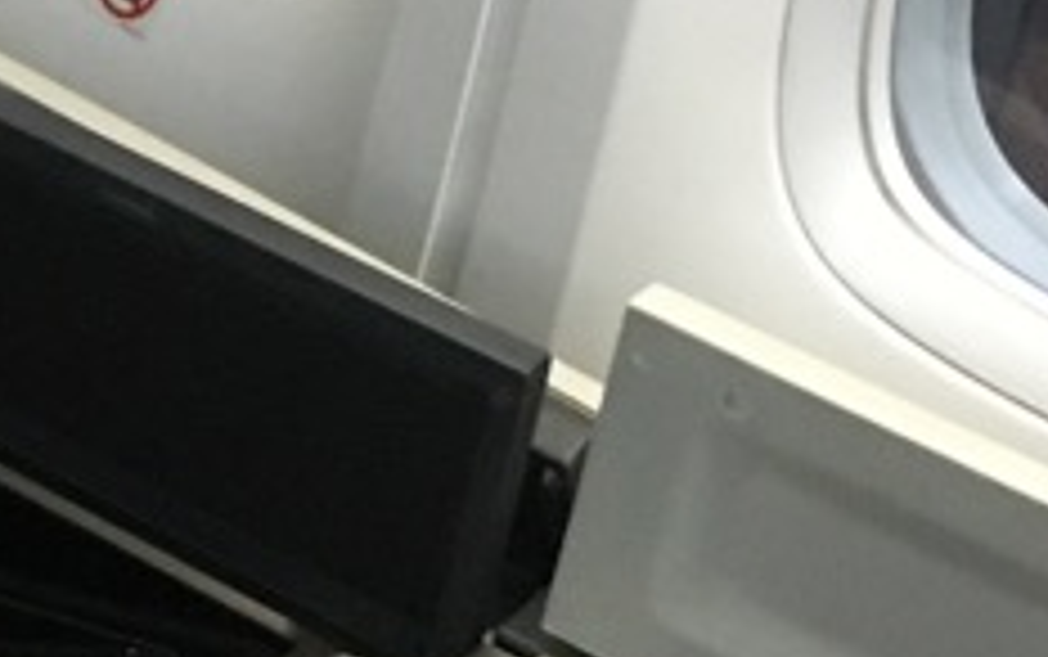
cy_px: 472
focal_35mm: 135
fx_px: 3859
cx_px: -171
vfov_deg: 9.7
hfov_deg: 15.0
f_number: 2.2
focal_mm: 4.15
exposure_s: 1/17
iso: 250
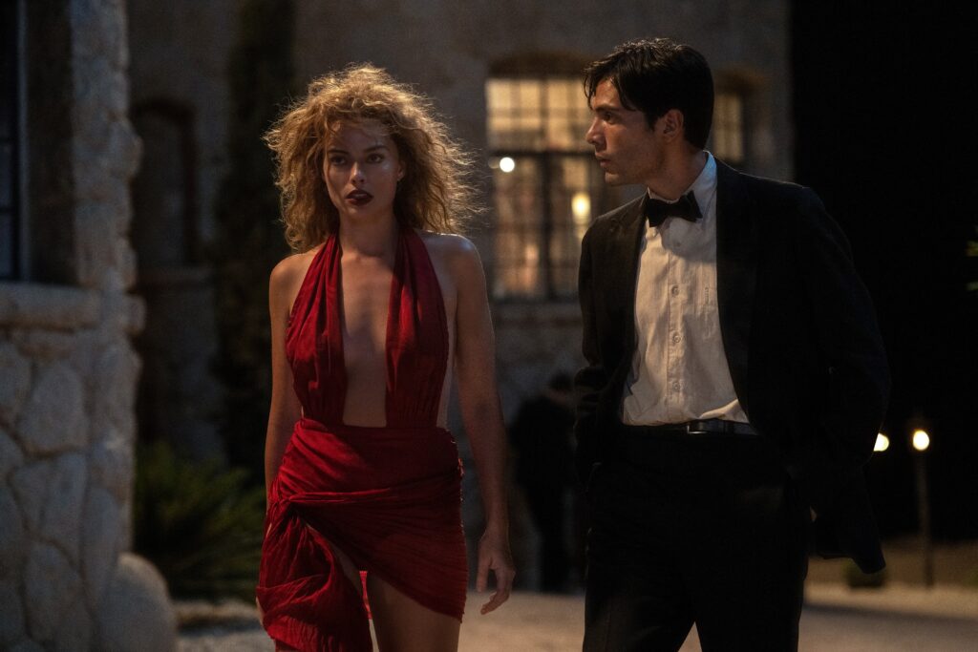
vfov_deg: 16.1
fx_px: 2309
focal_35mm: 85
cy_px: 326
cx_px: 489
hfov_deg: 23.9
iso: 2000
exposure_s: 1/250
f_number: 2.5
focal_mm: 85
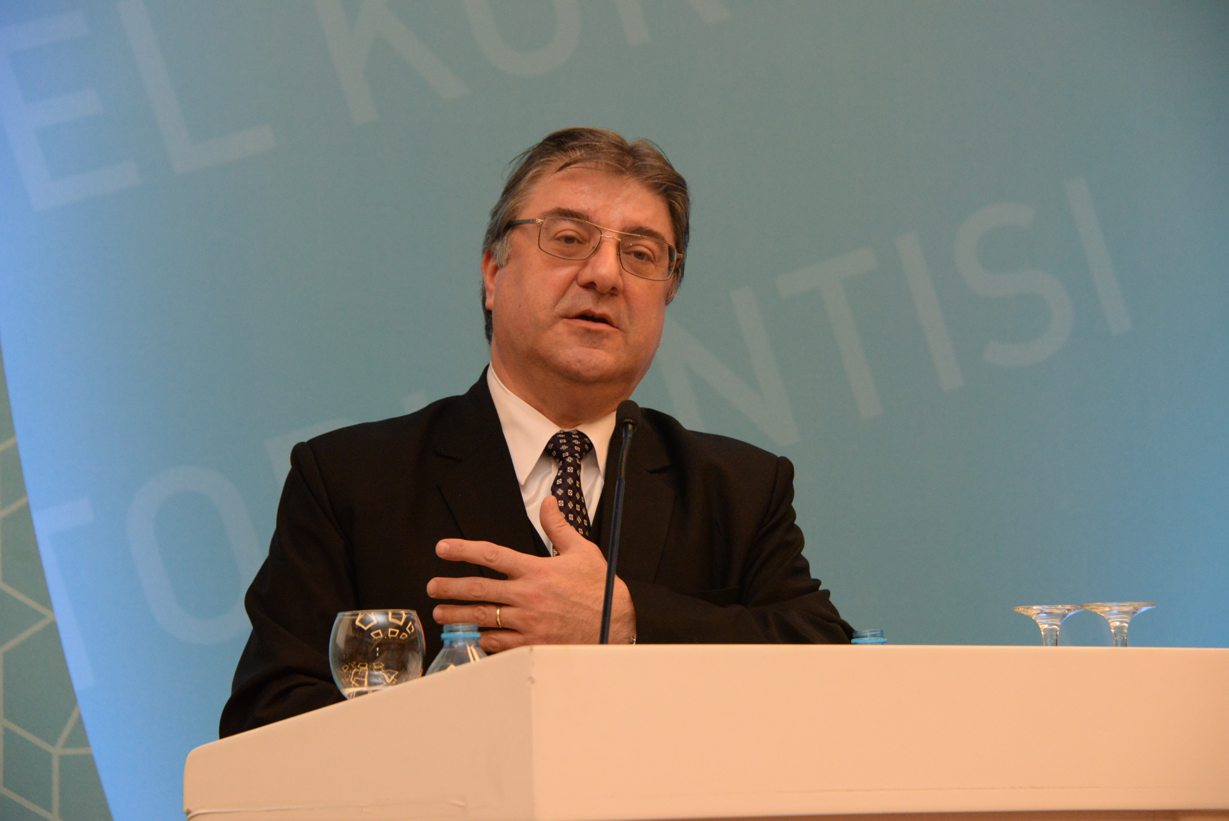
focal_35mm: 125
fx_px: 4269
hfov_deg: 16.4
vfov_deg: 11.0
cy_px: 410
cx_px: 614
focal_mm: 125
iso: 5000
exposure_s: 1/200
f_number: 7.1
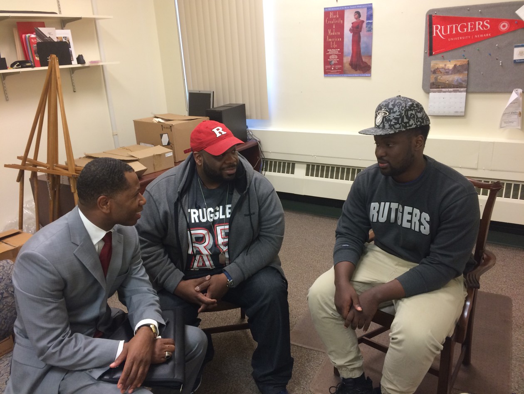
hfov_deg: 61.6
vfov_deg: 48.3
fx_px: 439
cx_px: 262
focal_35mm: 29
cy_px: 197
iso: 100
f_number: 2.2
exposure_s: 1/30
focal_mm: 4.15
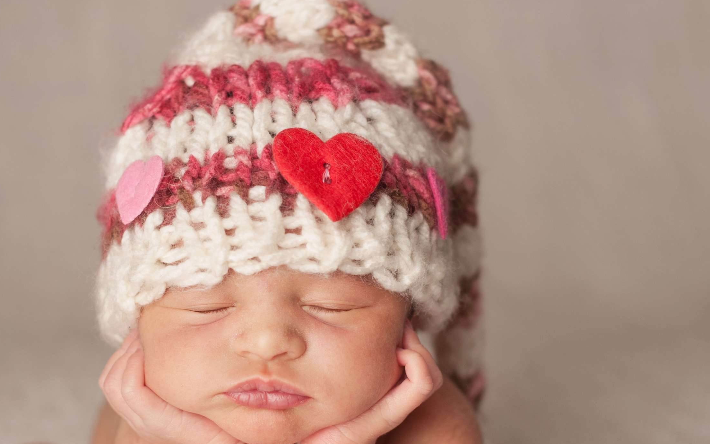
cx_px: 340
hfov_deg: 21.2
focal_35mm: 98
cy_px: 294
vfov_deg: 13.3
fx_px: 1896
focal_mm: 50
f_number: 2.8
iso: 160
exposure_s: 1/60
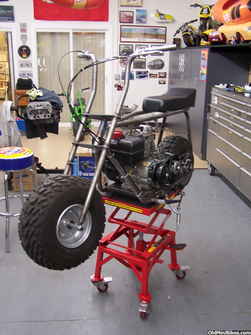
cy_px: 168
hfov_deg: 37.7
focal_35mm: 38
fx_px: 367
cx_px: 126
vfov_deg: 49.0
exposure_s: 1/15
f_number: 2.8
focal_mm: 6.3
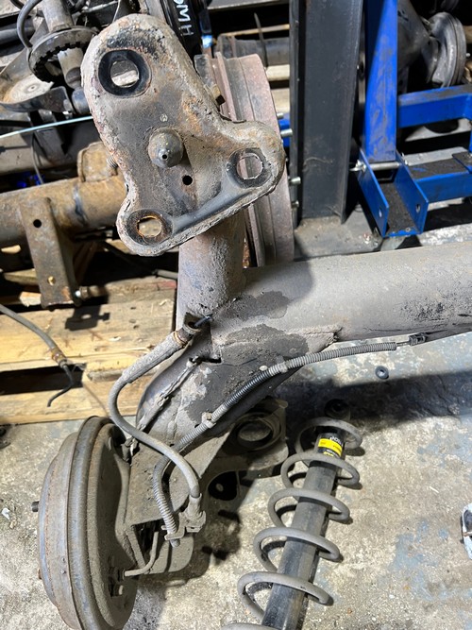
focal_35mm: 26
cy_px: 315
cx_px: 236
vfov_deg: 67.3
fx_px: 473
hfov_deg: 53.0
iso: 125
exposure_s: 1/50
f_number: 1.5
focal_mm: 5.7
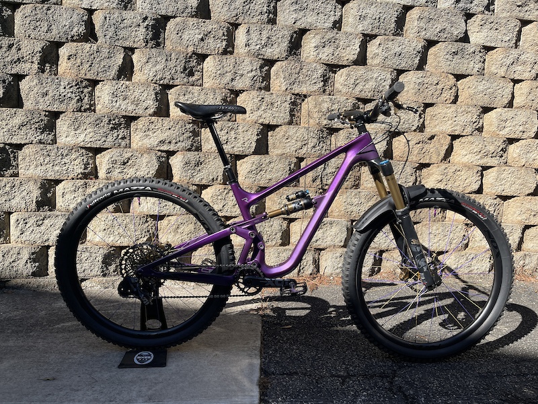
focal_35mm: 26
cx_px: 269
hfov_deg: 67.3
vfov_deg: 53.1
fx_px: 404
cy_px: 202
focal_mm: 5.1
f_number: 1.6
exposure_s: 1/1795
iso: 32
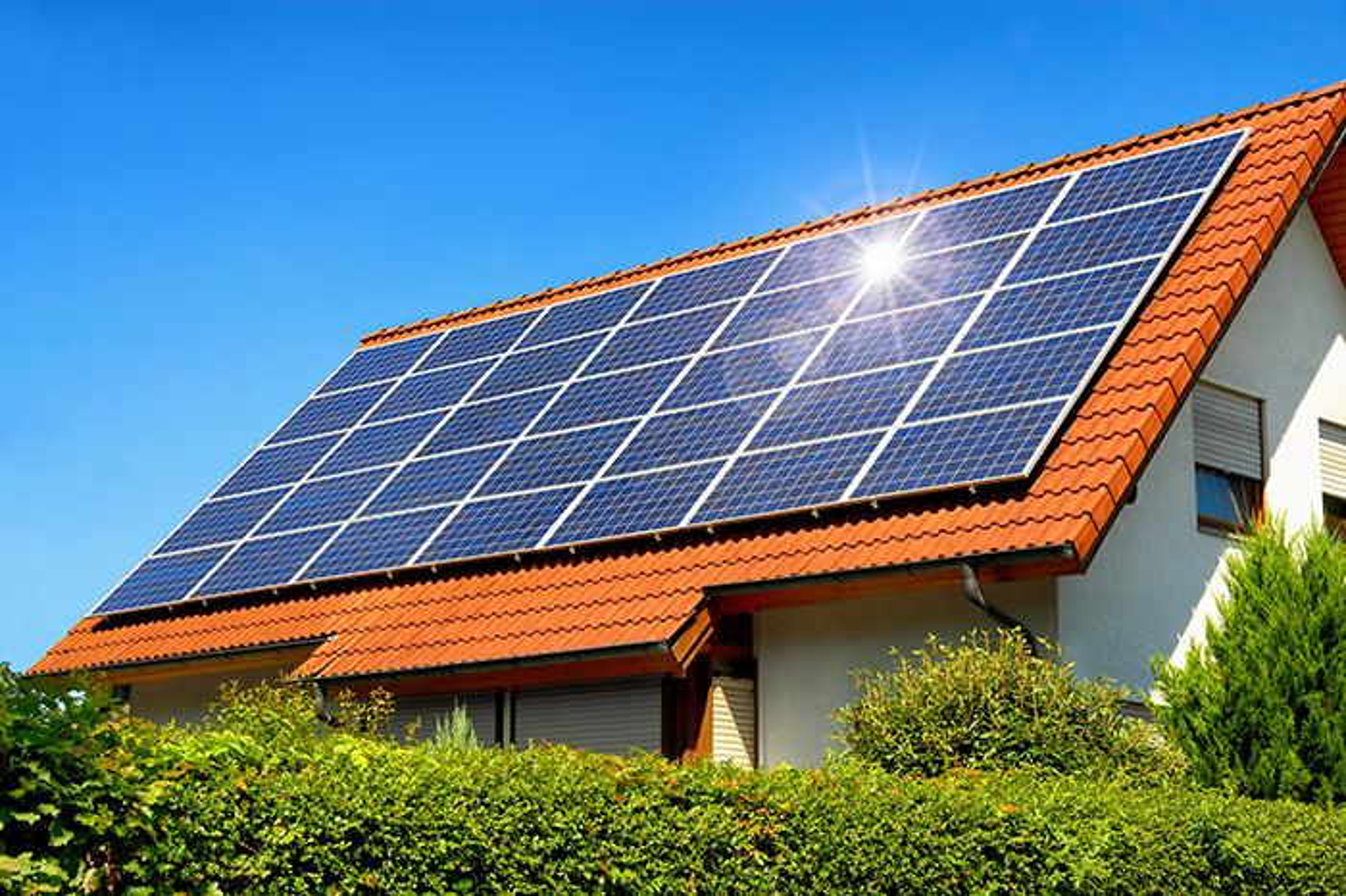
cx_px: 673
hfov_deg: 35.1
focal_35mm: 57
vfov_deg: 23.8
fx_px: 2130
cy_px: 448
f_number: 8
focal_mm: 38
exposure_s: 1/320
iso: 200
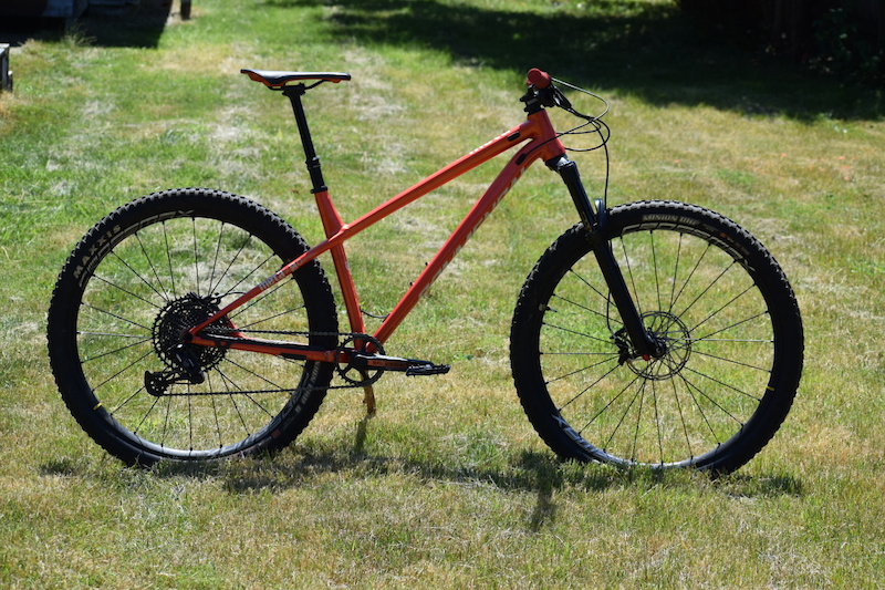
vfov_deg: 13.0
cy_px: 295
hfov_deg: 19.5
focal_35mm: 105
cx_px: 442
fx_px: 2581
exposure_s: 1/640
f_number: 6.3
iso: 200
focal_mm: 70
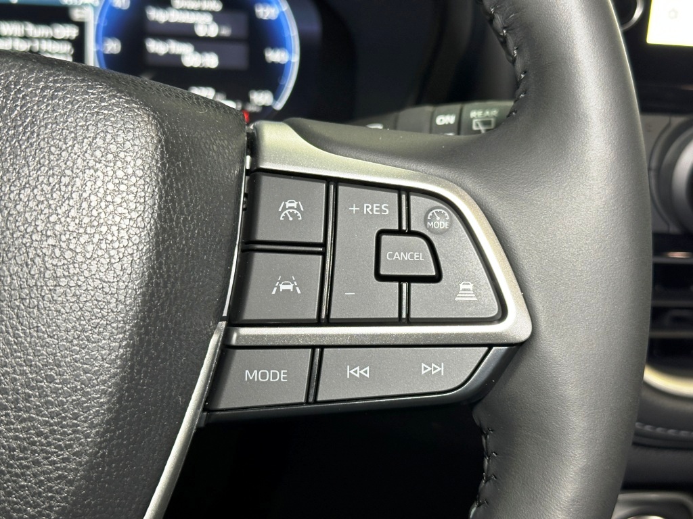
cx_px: 346
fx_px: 961
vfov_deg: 30.3
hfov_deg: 39.7
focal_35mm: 48
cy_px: 260
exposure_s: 1/40
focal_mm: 6.86
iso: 200
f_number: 1.78
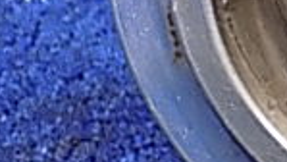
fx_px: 1858
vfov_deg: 4.9
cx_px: 605
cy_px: -120
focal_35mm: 244
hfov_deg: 8.3
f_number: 3.9
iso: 400
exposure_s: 1/8
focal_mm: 9.3
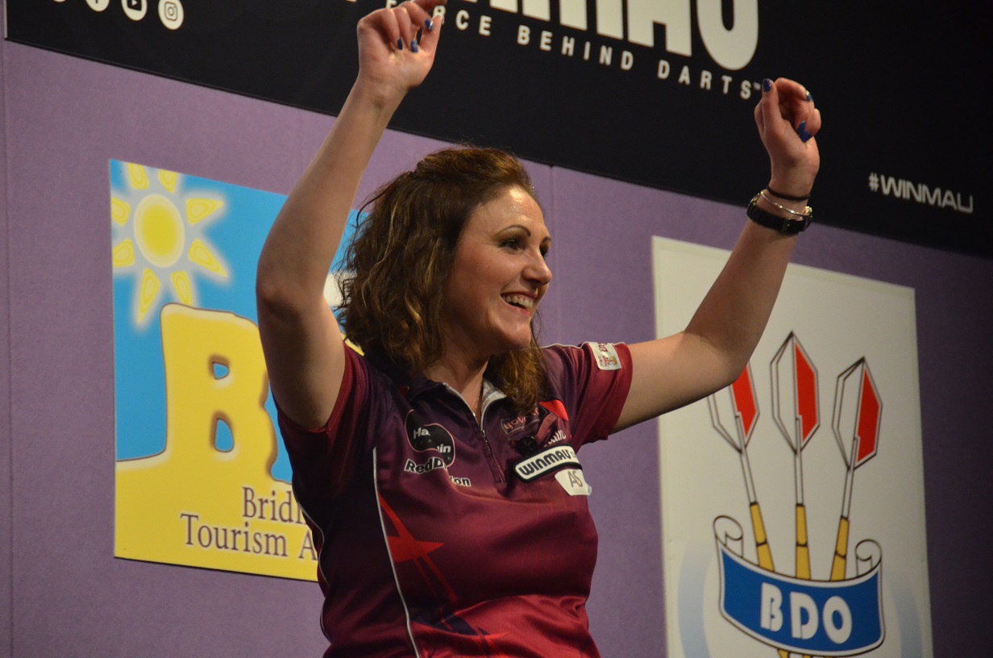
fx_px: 5574
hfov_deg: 10.2
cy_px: 329
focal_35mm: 202
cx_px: 496
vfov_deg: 6.8
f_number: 5.6
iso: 3200
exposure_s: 1/400
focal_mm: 135
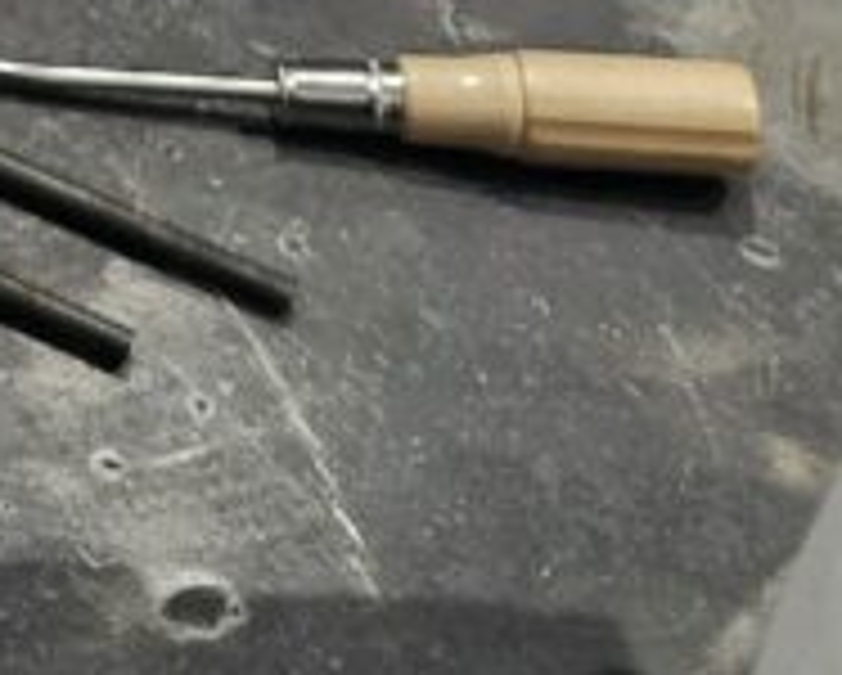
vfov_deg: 8.7
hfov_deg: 10.3
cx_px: -1227
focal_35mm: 160
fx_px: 3991
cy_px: -990
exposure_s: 1/60
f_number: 1.7
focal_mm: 6.3
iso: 640
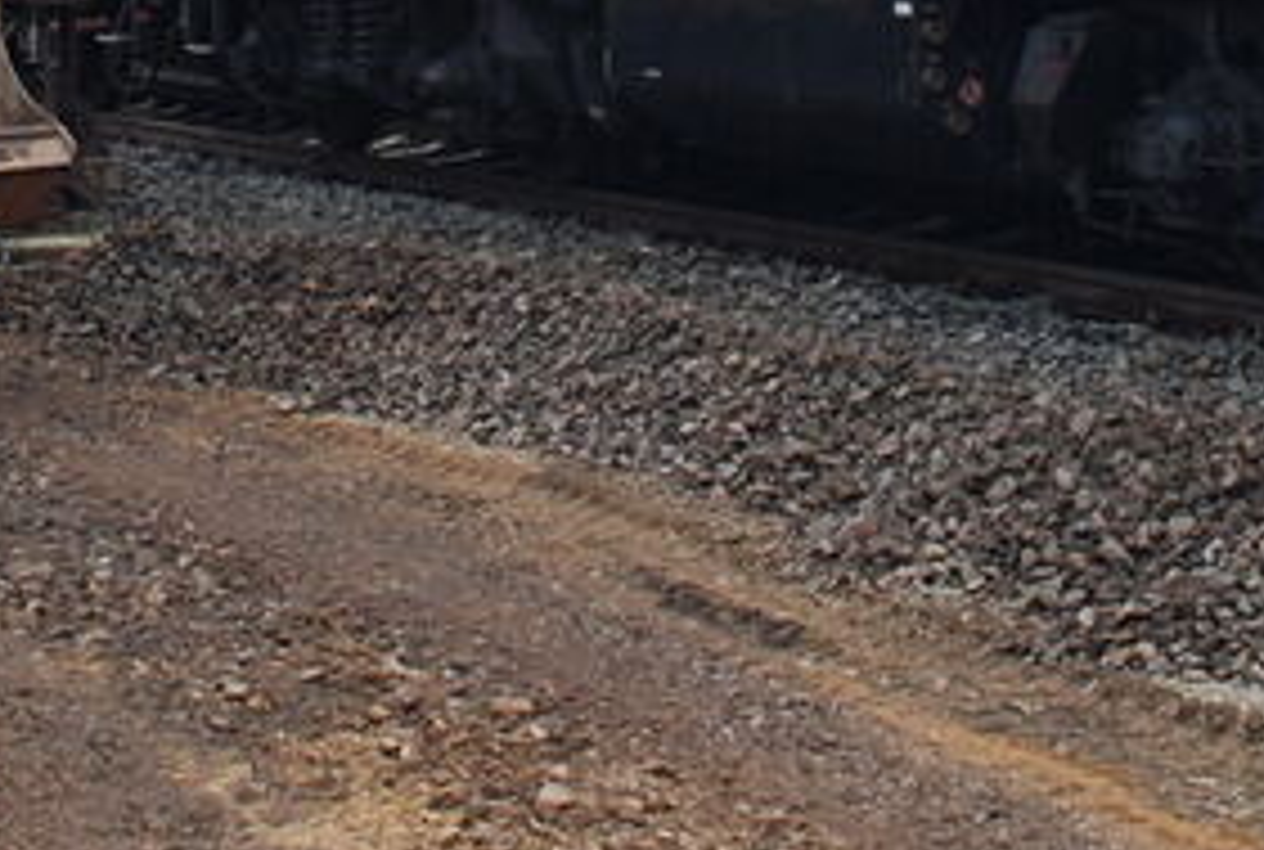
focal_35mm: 108
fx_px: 3806
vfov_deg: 12.3
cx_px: 749
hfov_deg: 18.8
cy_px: -328
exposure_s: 1/125
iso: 200
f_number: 5.6
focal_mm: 17
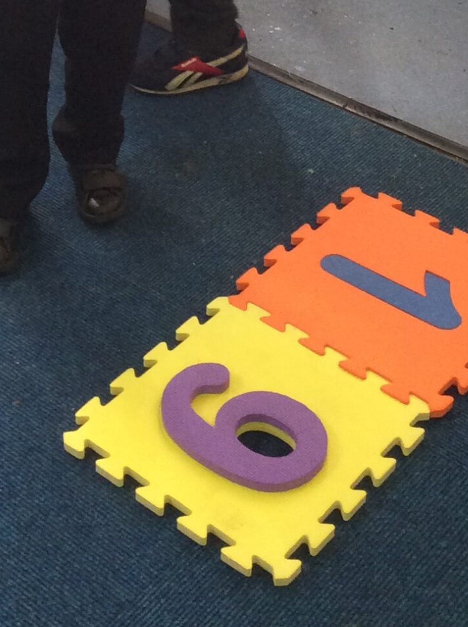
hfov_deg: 17.3
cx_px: 146
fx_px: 1536
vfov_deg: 22.1
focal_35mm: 85
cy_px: -10
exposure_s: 1/25
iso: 125
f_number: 2.4
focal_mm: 3.3
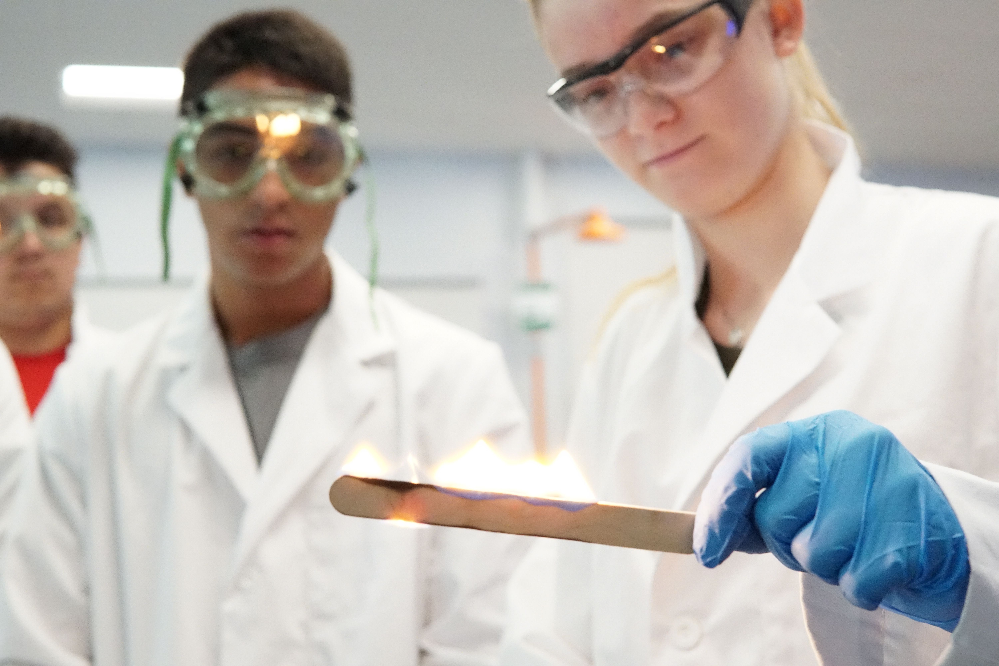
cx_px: 500
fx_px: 1249
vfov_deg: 29.9
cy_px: 333
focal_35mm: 45
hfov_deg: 43.6
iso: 10000
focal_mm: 30
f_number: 3.5
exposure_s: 1/125
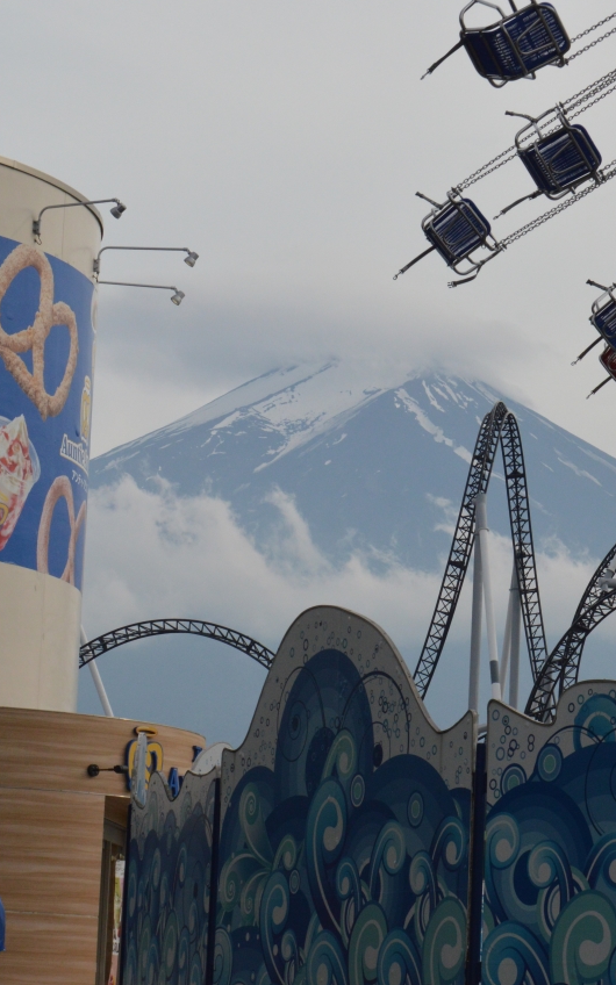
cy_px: 493
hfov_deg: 10.3
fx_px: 3405
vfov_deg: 16.5
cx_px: 429
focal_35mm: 127
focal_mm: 55
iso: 800
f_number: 13
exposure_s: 1/1250
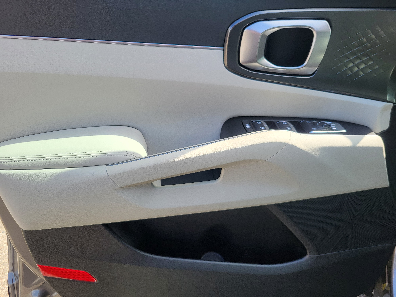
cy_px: 148
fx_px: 297
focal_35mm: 26
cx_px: 198
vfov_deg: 53.1
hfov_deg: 67.3
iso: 40
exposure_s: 1/509
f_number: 1.8
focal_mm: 5.4
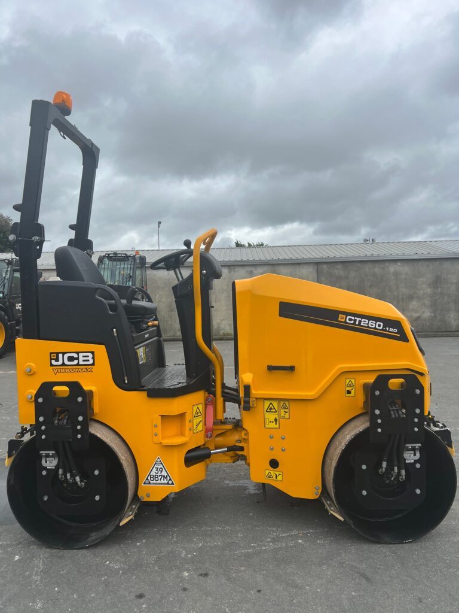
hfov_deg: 53.1
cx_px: 230
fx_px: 460
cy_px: 306
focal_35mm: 26
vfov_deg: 67.3
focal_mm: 5.7
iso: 50
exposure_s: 1/5882
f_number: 1.5
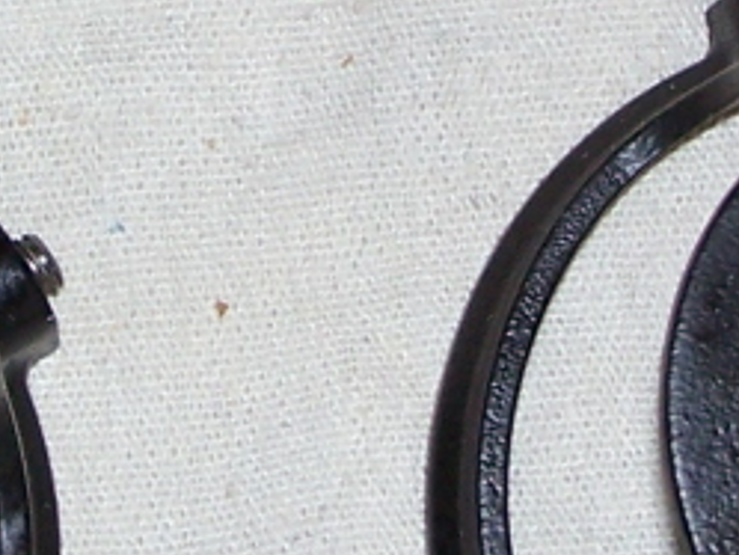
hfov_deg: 8.3
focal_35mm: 238
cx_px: 323
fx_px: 5083
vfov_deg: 6.2
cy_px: -270
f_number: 2.8
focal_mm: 7.8
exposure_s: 1/60
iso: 125
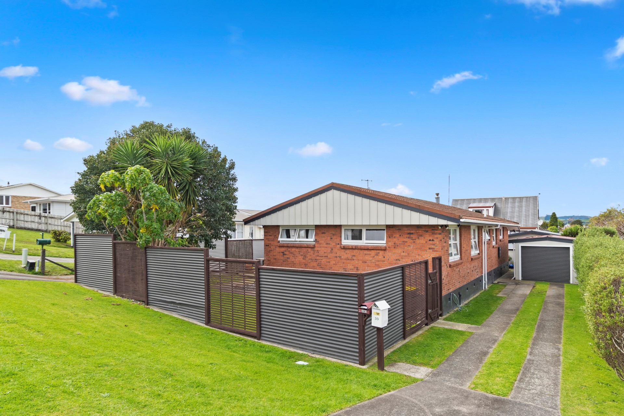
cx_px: 312
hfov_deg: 90.0
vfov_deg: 67.4
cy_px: 208
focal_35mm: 18
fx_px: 312
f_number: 7.1
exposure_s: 1/400
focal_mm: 12
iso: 250
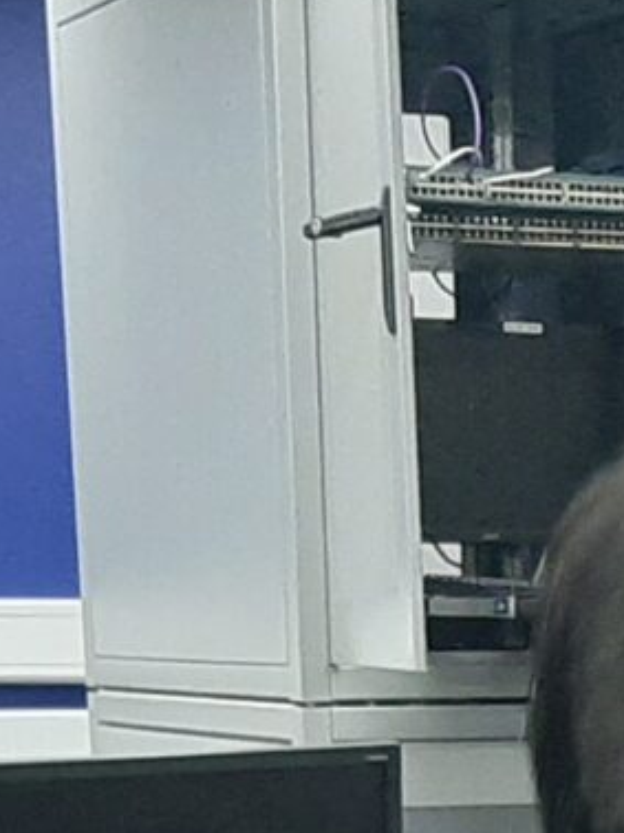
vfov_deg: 12.4
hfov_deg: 10.4
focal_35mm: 141
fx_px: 3393
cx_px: 670
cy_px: 1662
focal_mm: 3.93
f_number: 1.7
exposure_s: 1/50
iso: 200
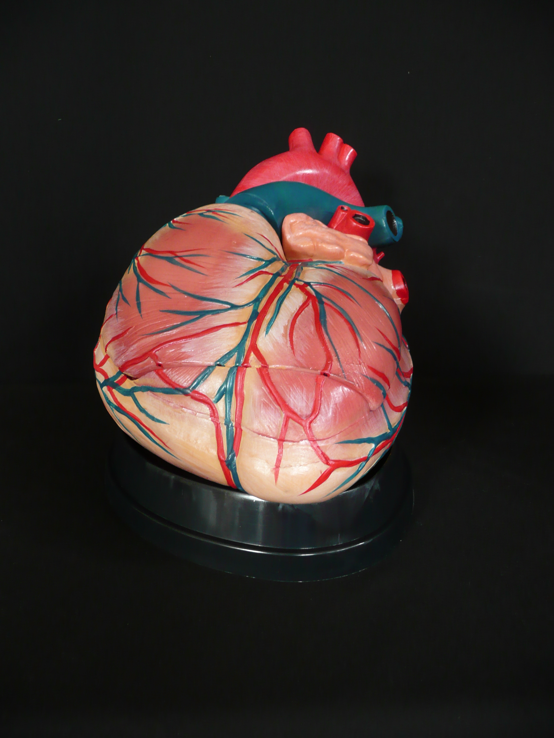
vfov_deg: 63.4
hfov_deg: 49.7
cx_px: 277
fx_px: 597
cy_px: 369
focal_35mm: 28
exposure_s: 1/20
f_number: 3.3
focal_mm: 4.6
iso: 200
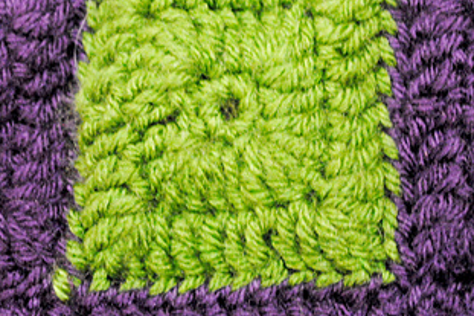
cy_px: 109
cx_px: 226
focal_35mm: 133
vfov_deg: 10.3
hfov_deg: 15.4
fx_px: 1748
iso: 1600
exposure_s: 1/3
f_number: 5.6
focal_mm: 55
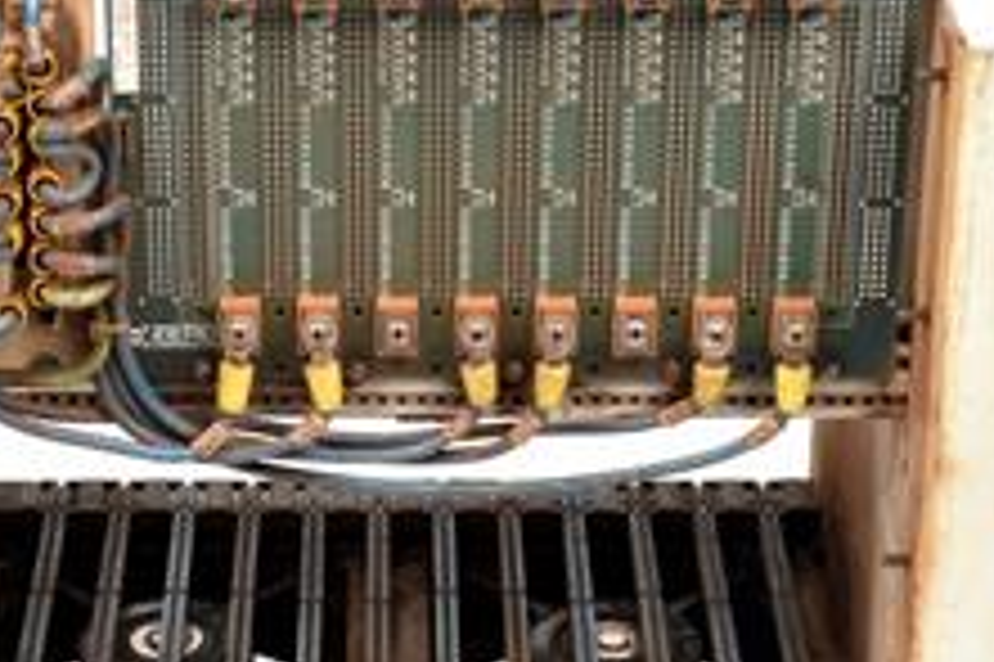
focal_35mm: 118
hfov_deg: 17.2
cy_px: 279
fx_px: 3266
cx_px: 256
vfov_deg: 11.6
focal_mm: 29
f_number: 11
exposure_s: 1/200
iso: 200
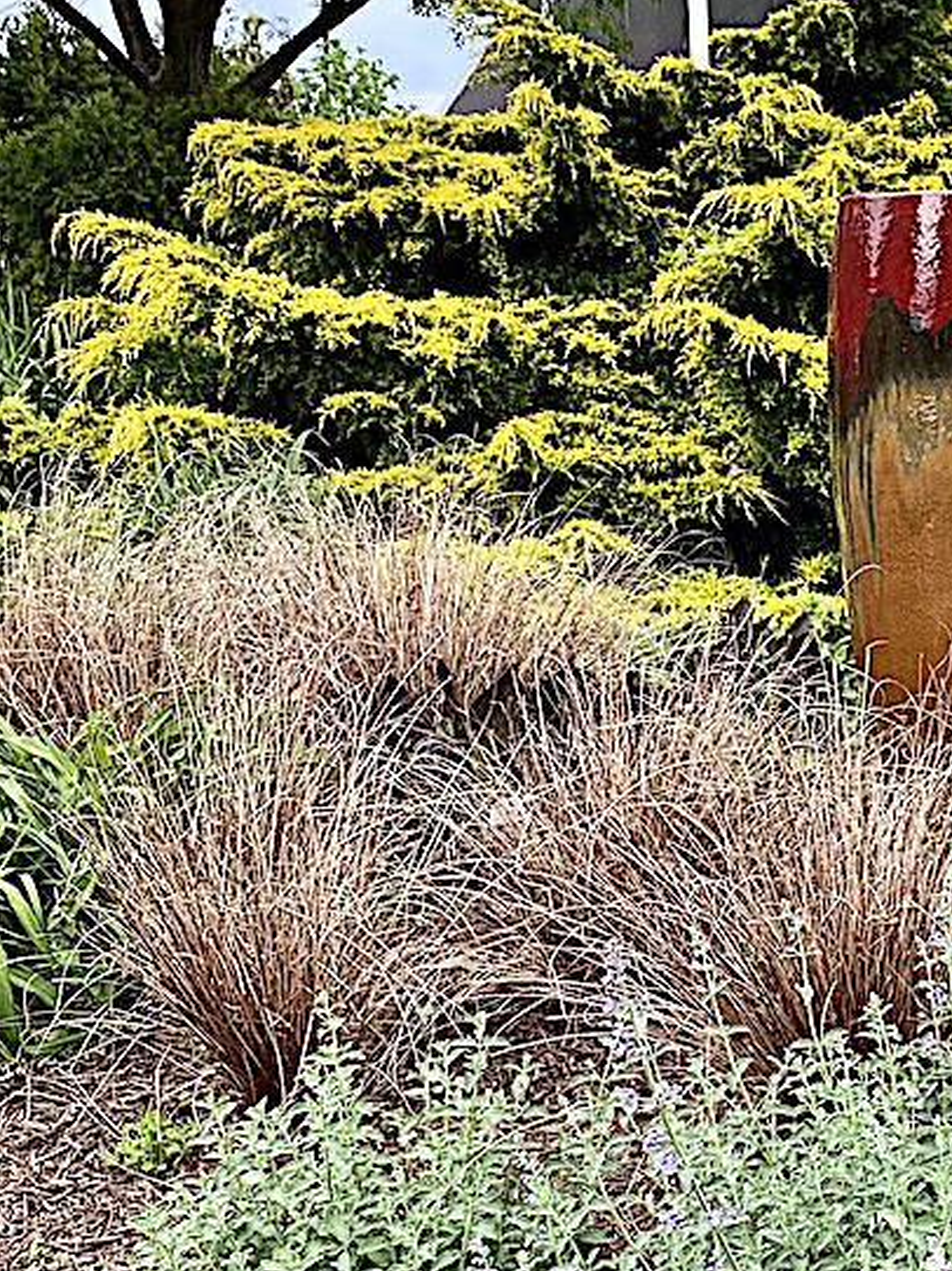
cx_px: 980
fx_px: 2349
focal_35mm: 64
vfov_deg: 30.2
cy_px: 791
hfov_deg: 22.0
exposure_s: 1/239
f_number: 1.8
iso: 32
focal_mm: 4.25
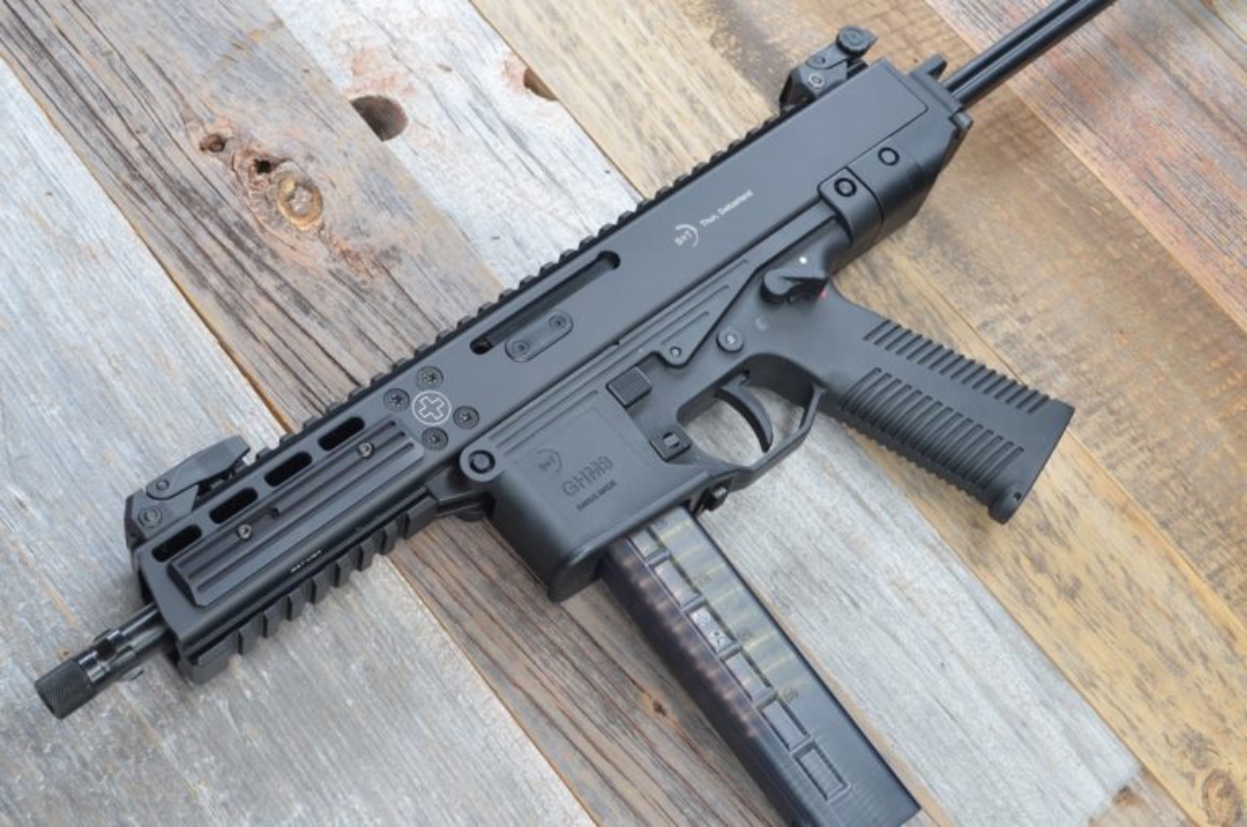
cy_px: 414
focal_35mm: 42
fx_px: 1452
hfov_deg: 46.5
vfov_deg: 31.8
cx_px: 624
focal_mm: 28
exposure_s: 1/25
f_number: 8
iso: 200
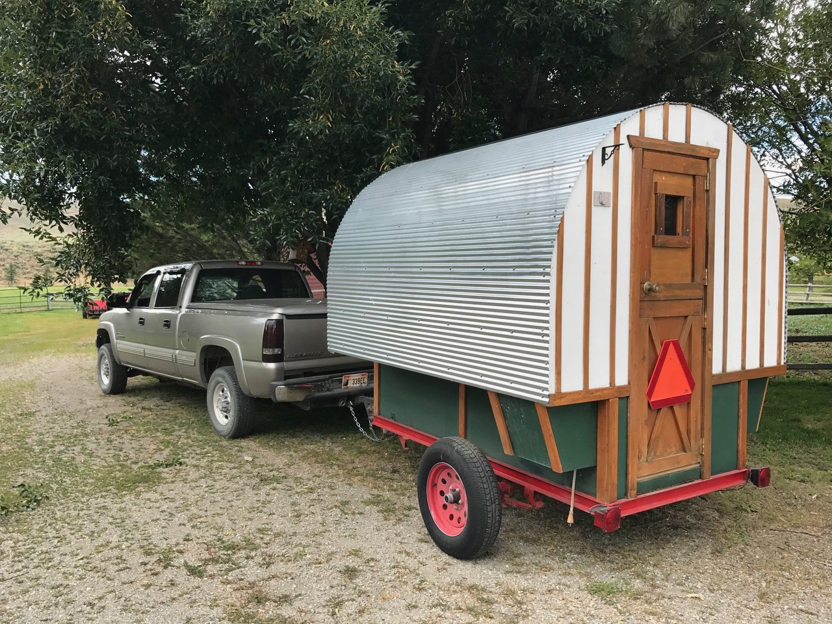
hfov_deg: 63.4
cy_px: 312
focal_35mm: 28
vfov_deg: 49.7
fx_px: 673
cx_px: 416
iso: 20
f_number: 1.8
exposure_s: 1/243
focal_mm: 3.99
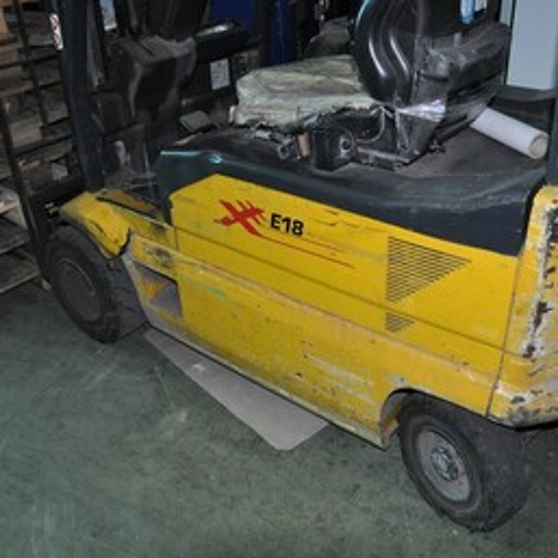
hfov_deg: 48.9
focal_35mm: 34
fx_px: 614
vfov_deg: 48.9
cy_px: 271
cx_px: 278
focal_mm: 17
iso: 800
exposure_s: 1/60
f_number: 2.8
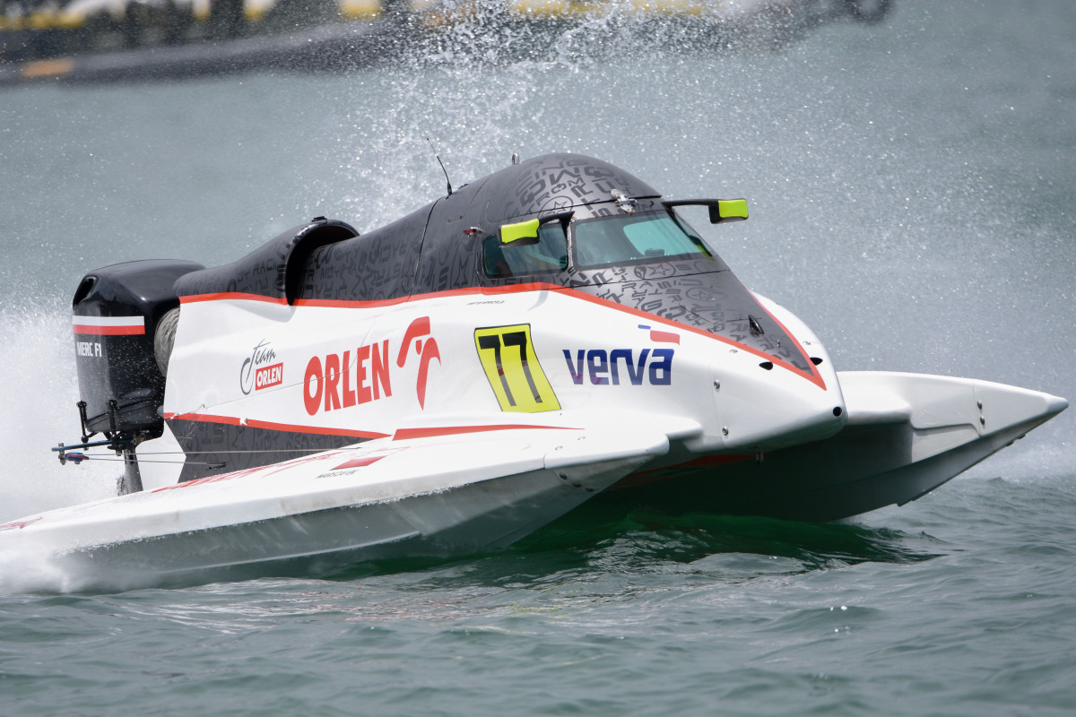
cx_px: 538
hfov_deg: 2.3
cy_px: 358
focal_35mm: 900
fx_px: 26898
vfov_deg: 1.5
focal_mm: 600
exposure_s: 1/1600
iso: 400
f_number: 7.1
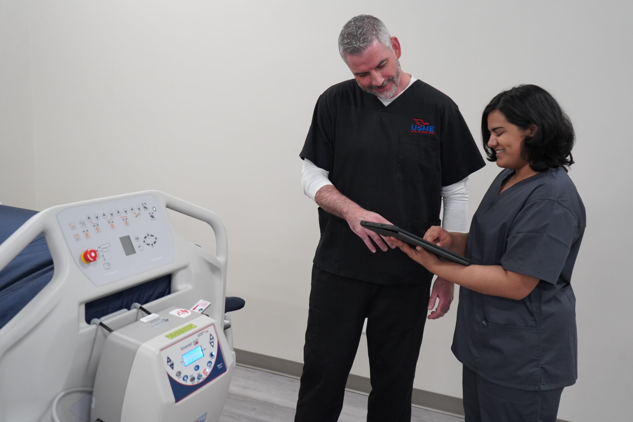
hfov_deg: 51.9
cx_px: 316
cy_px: 211
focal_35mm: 37
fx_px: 651
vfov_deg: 35.9
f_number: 4
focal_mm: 37
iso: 4000
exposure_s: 1/160
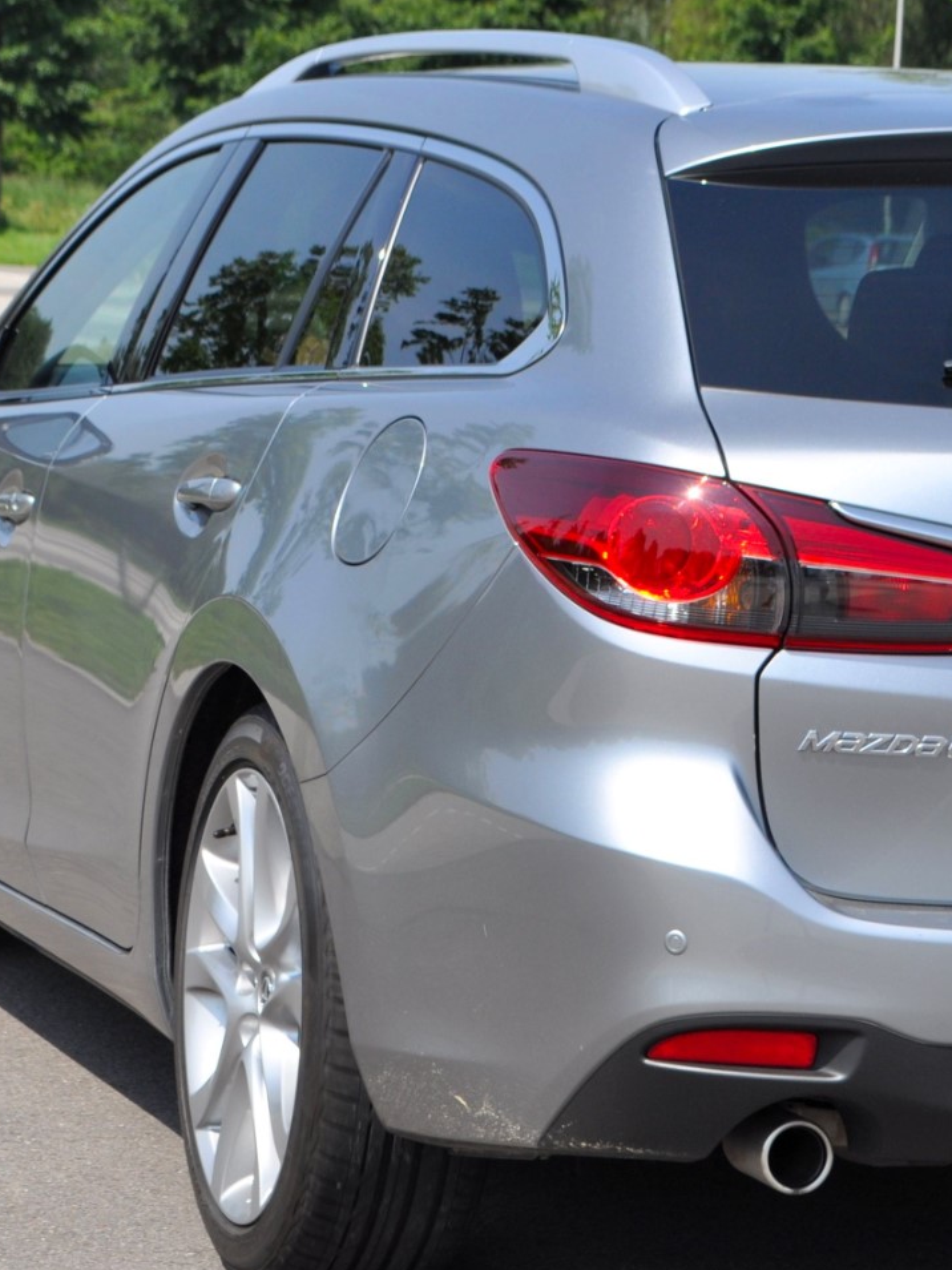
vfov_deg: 14.2
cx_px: 177
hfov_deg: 10.6
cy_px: 506
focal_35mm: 139
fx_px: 5098
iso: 200
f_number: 10
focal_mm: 48
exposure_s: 1/400
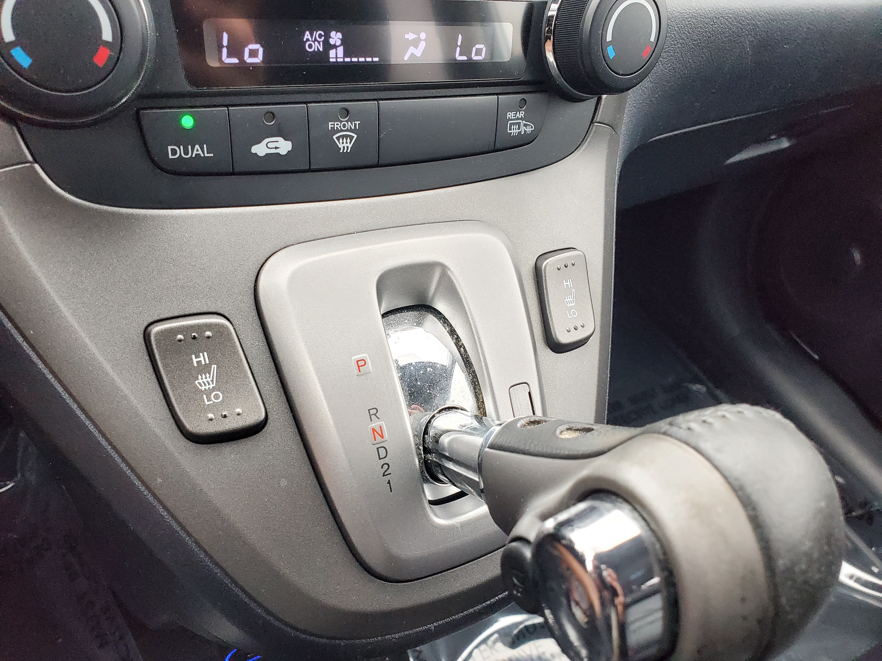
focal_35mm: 26
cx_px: 441
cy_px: 330
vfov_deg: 53.1
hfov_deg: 67.3
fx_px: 662
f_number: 2.4
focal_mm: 4.3
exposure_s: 1/120
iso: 640
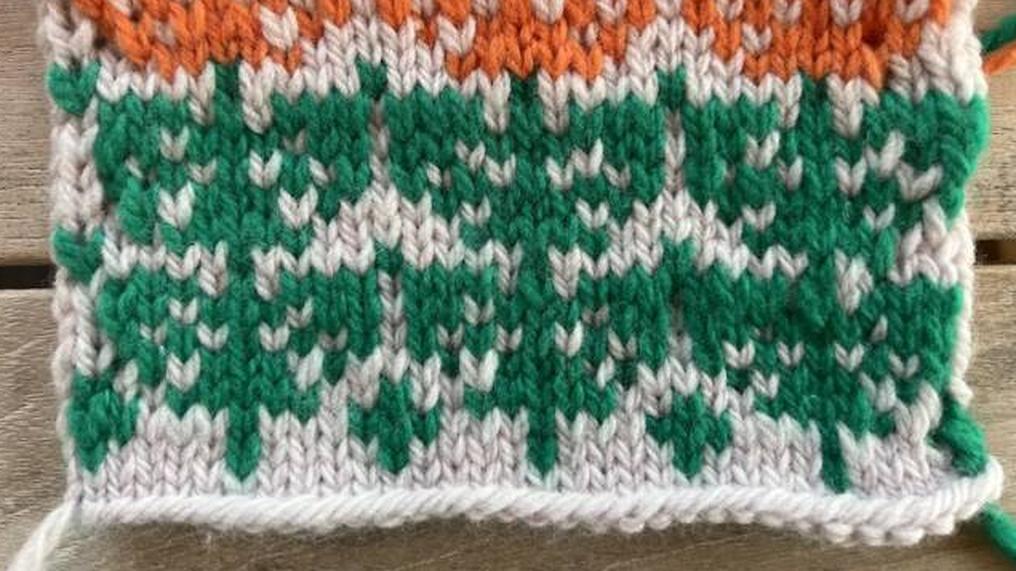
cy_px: 197
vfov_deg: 39.7
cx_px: 499
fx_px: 781
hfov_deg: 66.1
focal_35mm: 29
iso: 125
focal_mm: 5.7
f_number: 1.5
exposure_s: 1/109
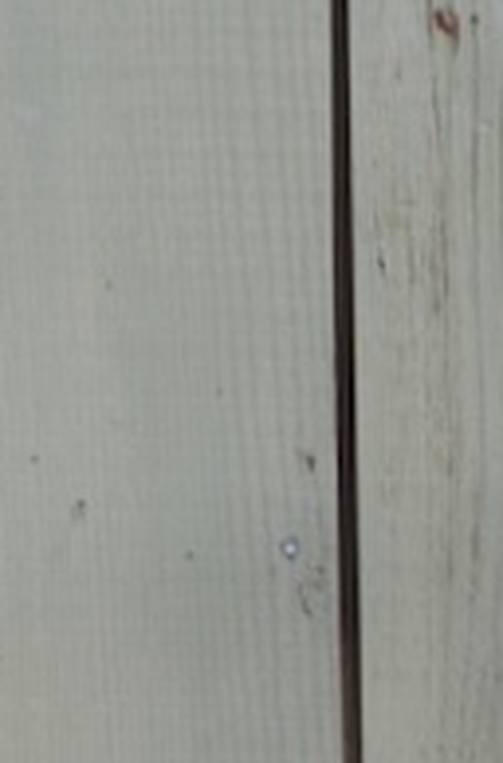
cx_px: 764
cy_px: 1054
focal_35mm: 310
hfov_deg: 4.4
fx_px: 6543
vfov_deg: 6.6
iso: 200
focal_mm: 50
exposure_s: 1/40
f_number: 2.8
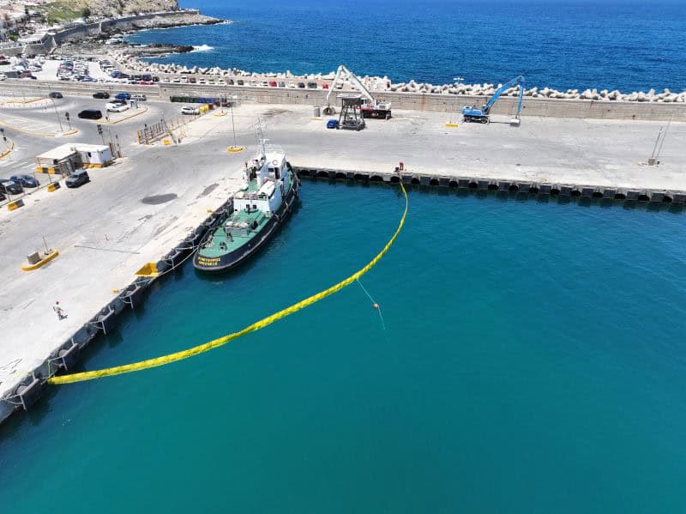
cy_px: 257
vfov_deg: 56.8
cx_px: 343
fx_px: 475
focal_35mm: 24
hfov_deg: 71.6
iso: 120
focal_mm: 12.3
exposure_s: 1/100
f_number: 2.8
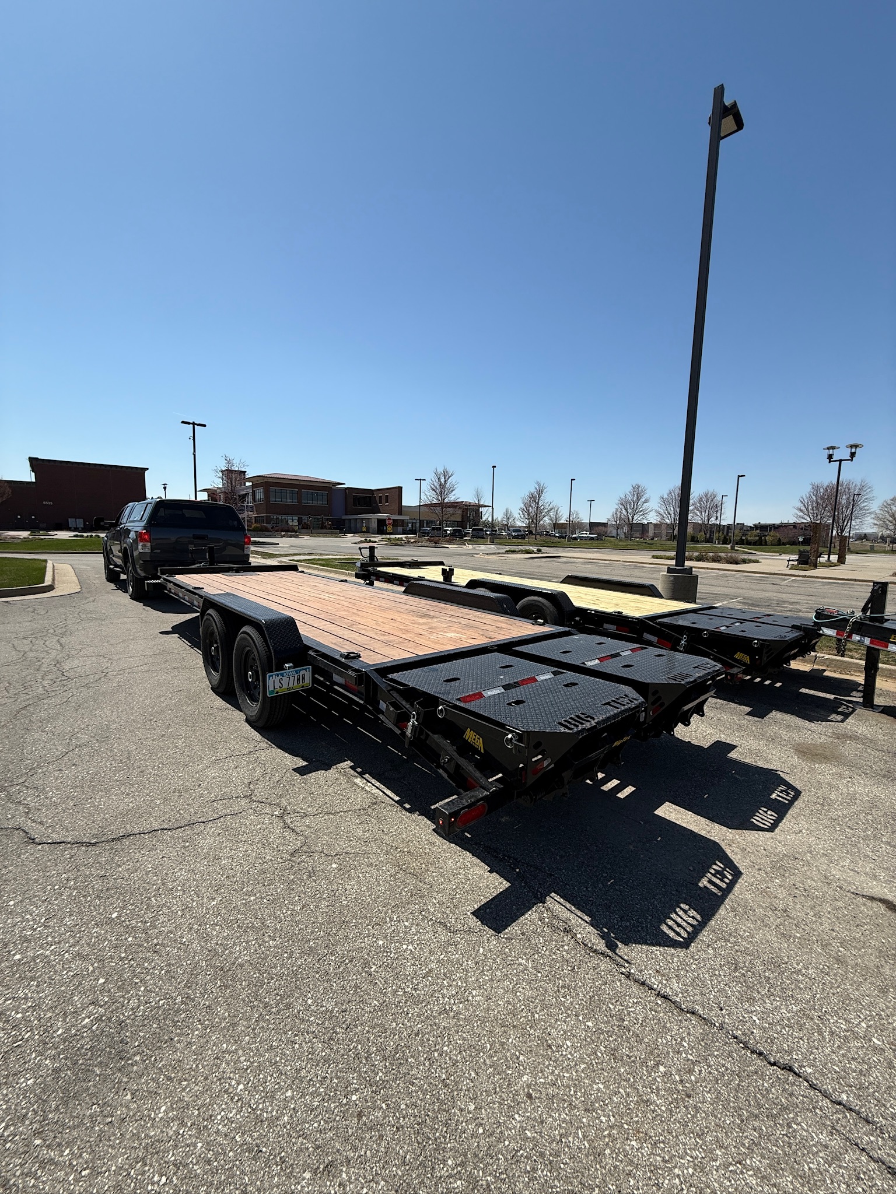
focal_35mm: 14
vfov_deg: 102.1
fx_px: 483
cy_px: 597
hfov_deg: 85.7
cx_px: 448
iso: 50
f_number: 2.2
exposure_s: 1/2717
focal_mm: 2.22
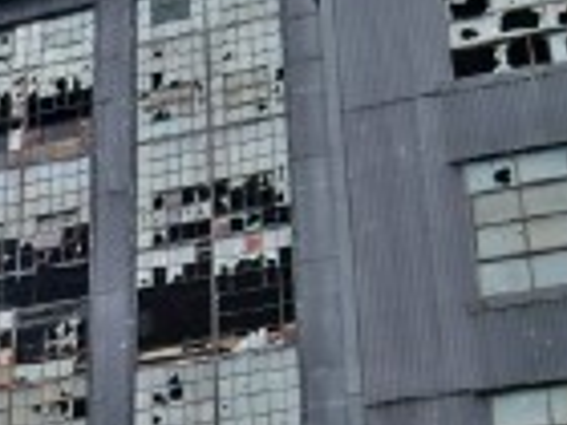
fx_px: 1638
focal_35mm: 100
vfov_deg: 14.7
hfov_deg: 18.6
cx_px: -113
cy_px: 364
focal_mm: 6.2
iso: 100
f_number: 3.5
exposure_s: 1/160
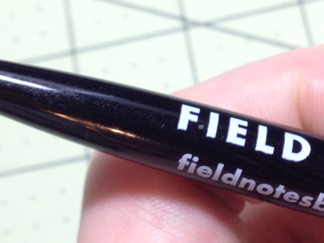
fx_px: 871
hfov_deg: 21.1
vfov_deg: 15.9
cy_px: 147
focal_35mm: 93
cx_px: 163
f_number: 2.4
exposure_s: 1/20
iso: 100
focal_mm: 4.28
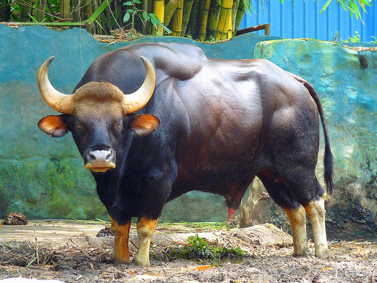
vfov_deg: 7.0
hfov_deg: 9.3
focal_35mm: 213
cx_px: 188
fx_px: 2320
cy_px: 142
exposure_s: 1/200
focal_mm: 37.8
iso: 400
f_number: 4
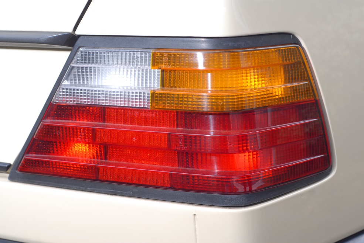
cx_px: 182
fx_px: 759
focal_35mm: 75
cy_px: 122
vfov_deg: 18.2
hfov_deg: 27.0
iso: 200
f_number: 6.3
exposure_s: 1/60
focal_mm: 50
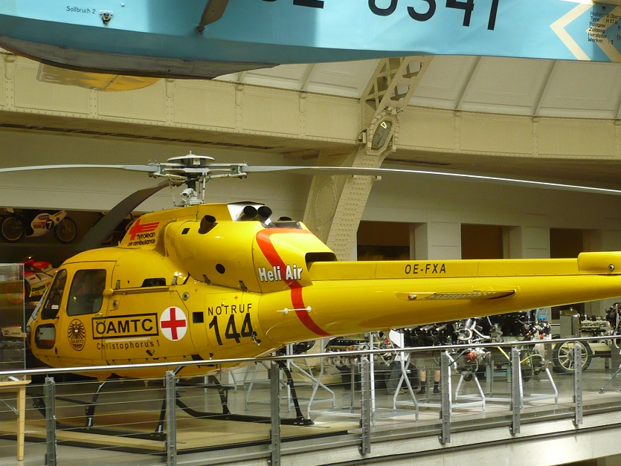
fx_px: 1418
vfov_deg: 18.7
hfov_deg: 24.6
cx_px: 383
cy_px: 264
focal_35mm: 79
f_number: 3.5
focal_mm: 9.1
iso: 200
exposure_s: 1/30
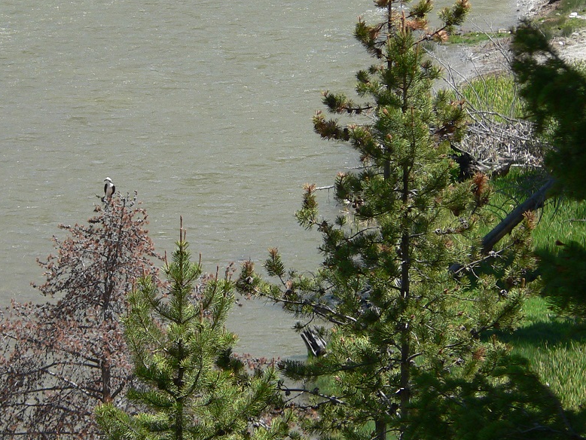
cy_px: 239
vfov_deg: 4.3
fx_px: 5791
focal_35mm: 342
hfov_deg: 5.8
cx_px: 126
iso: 80
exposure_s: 1/500
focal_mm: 34.7
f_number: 4
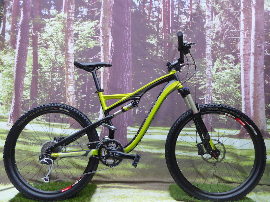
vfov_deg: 54.9
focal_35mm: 25
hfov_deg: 69.4
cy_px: 101
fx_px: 195
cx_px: 135
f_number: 3.3
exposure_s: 1/13
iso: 400
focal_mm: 4.3
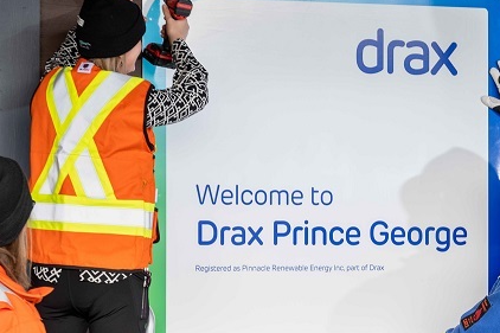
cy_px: 225
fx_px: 2013
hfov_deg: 14.1
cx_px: 318
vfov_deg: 9.4
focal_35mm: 145
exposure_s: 1/125
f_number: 5.6
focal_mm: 74
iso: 125
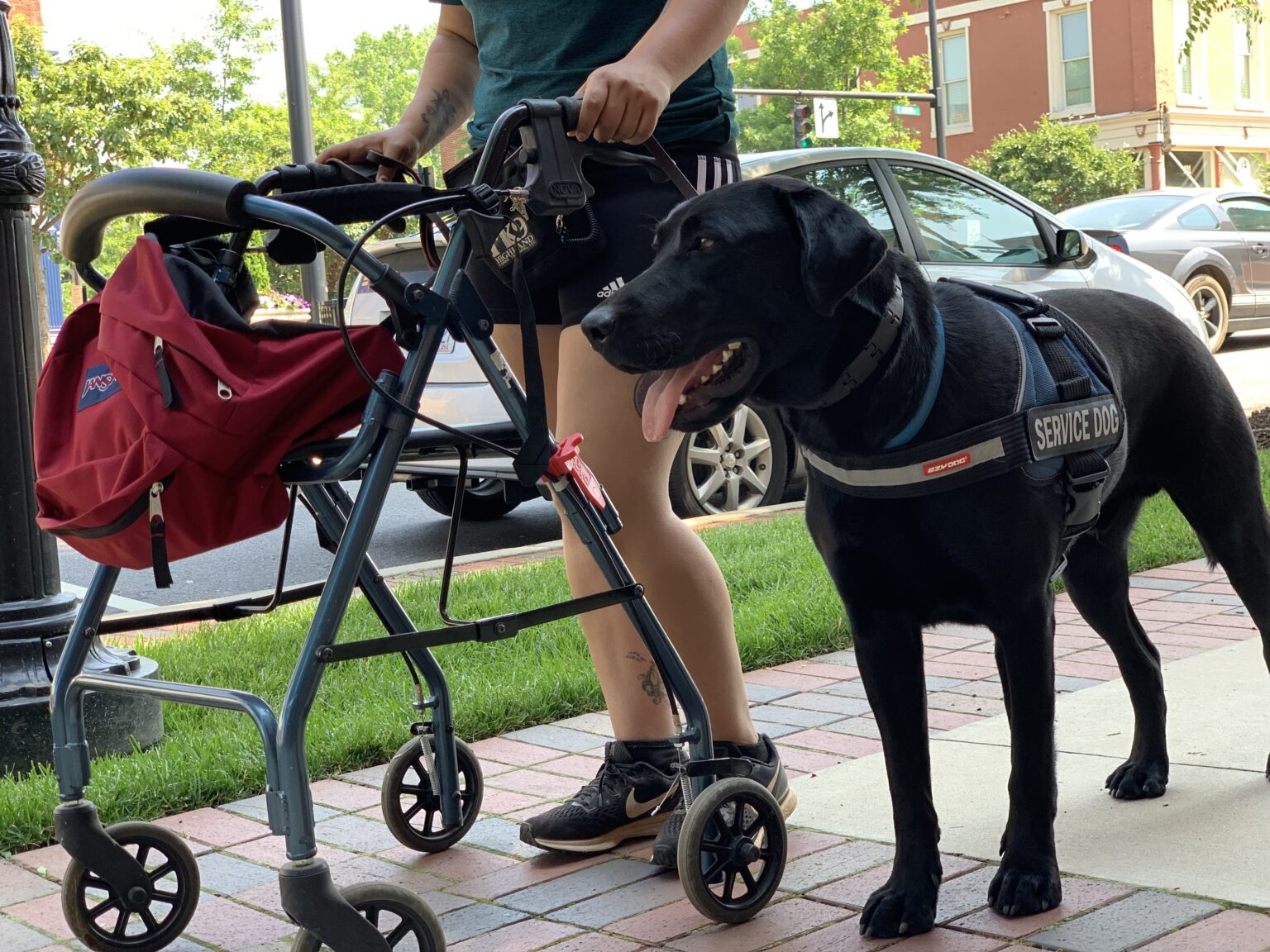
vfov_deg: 28.0
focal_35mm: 52
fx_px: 1908
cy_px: 476
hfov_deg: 36.8
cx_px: 635
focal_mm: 6
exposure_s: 1/122
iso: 40
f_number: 2.4
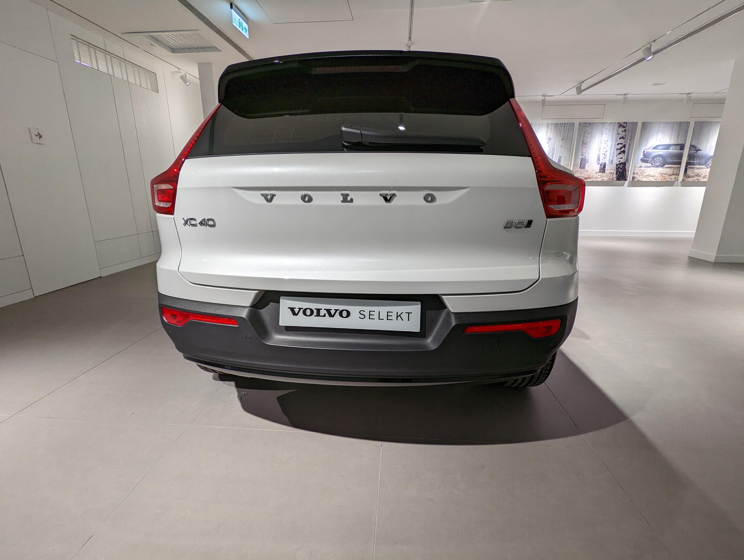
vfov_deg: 78.2
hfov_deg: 94.4
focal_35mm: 16
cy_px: 280
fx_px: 344
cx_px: 372
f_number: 2.2
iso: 68
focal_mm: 2.35
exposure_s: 1/120
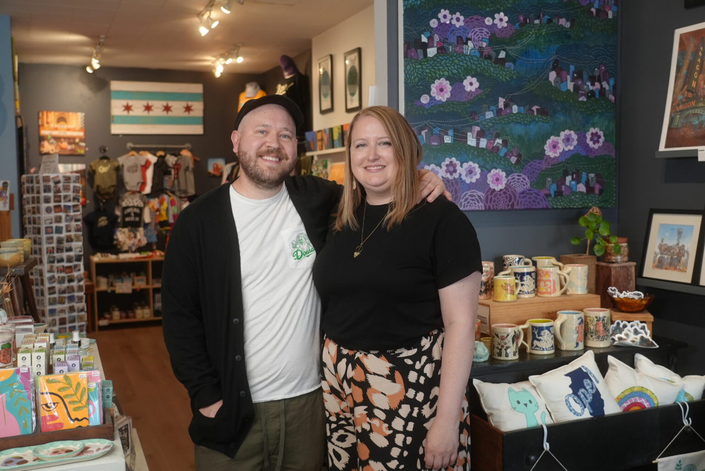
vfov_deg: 34.3
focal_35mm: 39
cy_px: 236
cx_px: 352
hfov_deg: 49.5
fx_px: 764
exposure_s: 1/160
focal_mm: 39
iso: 1600
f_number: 4
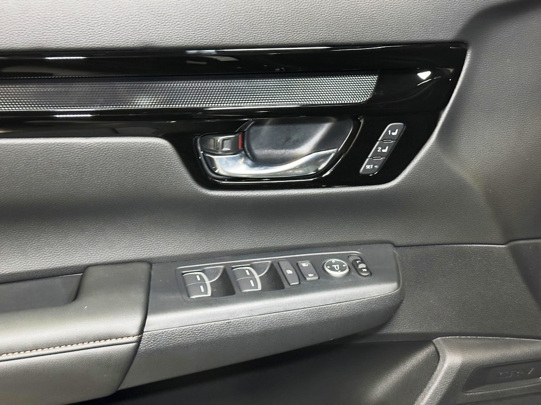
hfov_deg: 39.7
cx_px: 270
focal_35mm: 48
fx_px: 750
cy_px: 202
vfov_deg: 30.3
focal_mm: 6.86
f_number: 1.78
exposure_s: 1/24
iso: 640
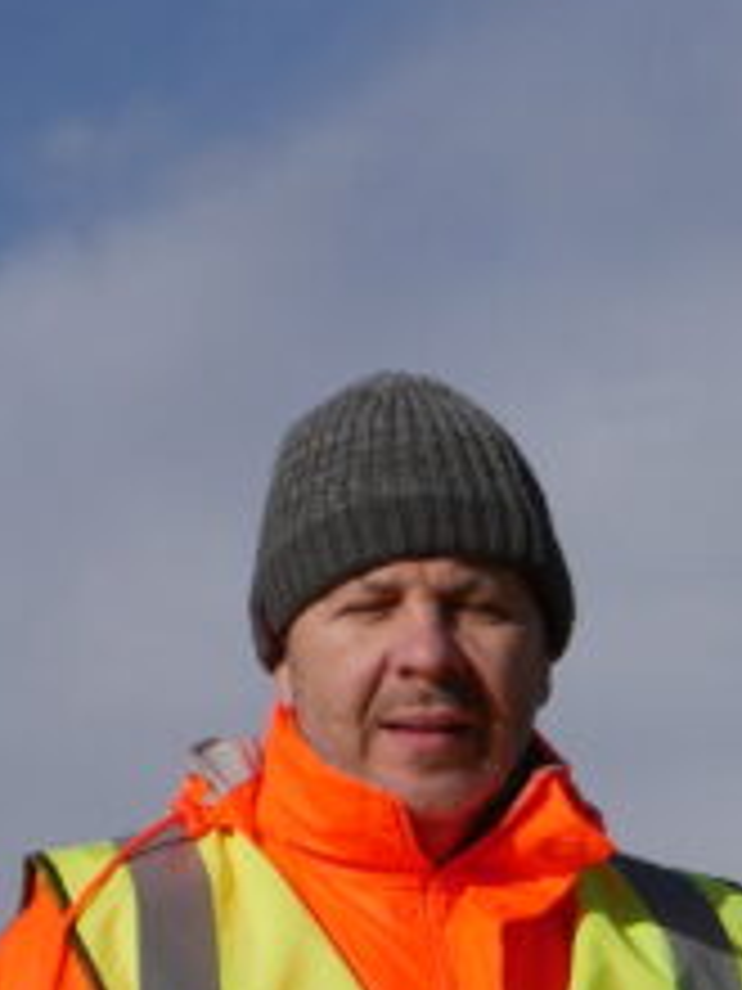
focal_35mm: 262
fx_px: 7488
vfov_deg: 7.2
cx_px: 1282
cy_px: 2081
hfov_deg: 5.6
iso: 200
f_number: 11
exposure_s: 1/800
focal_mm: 27
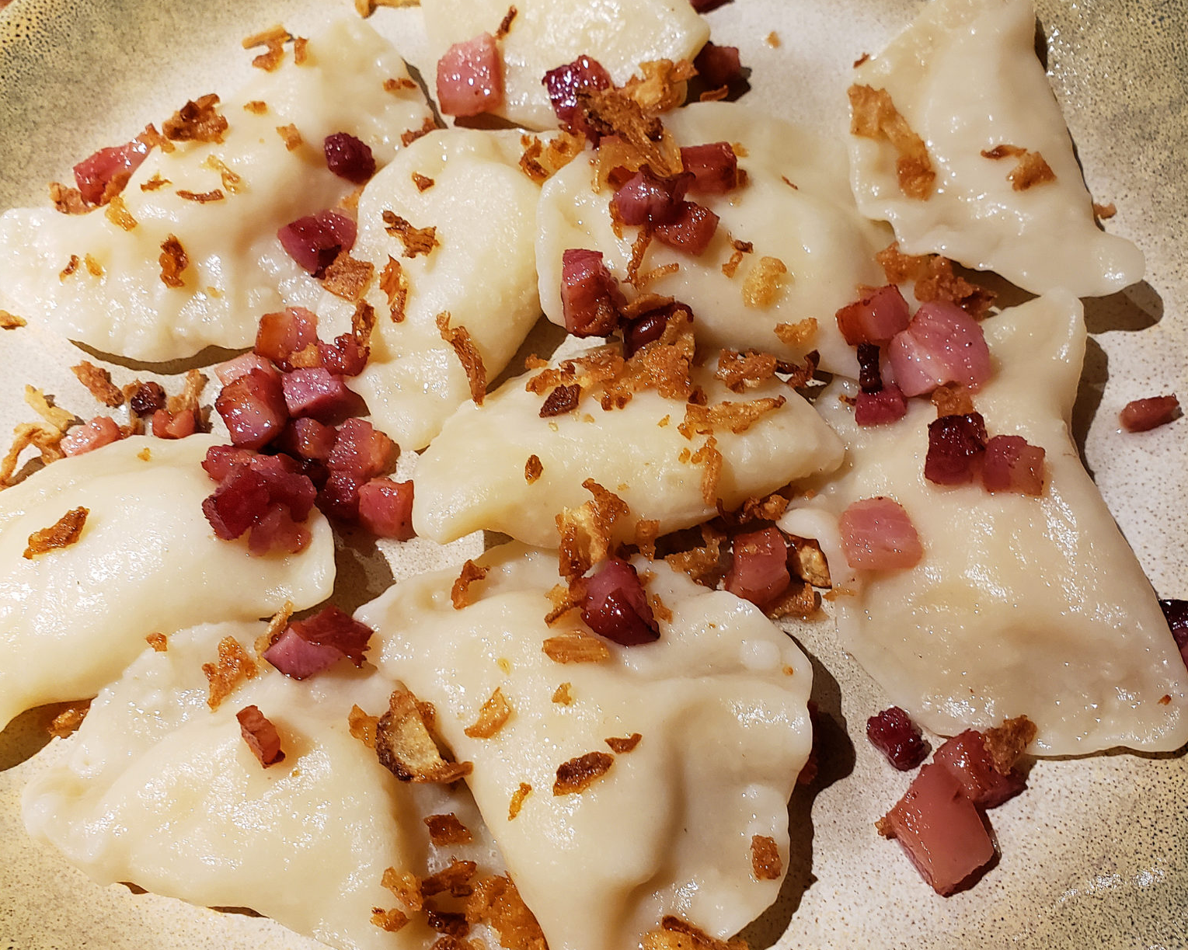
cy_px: 431
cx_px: 593
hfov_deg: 52.8
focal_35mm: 34
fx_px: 1195
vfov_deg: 43.3
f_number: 2.4
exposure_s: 1/20
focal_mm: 4.3
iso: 250
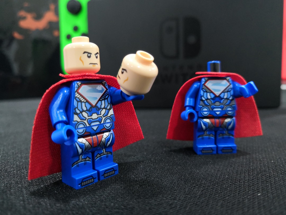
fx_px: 223
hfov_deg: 65.3
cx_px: 143
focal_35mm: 27
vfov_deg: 51.4
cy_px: 108
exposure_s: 1/25
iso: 400
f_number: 1.8
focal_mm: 3.95
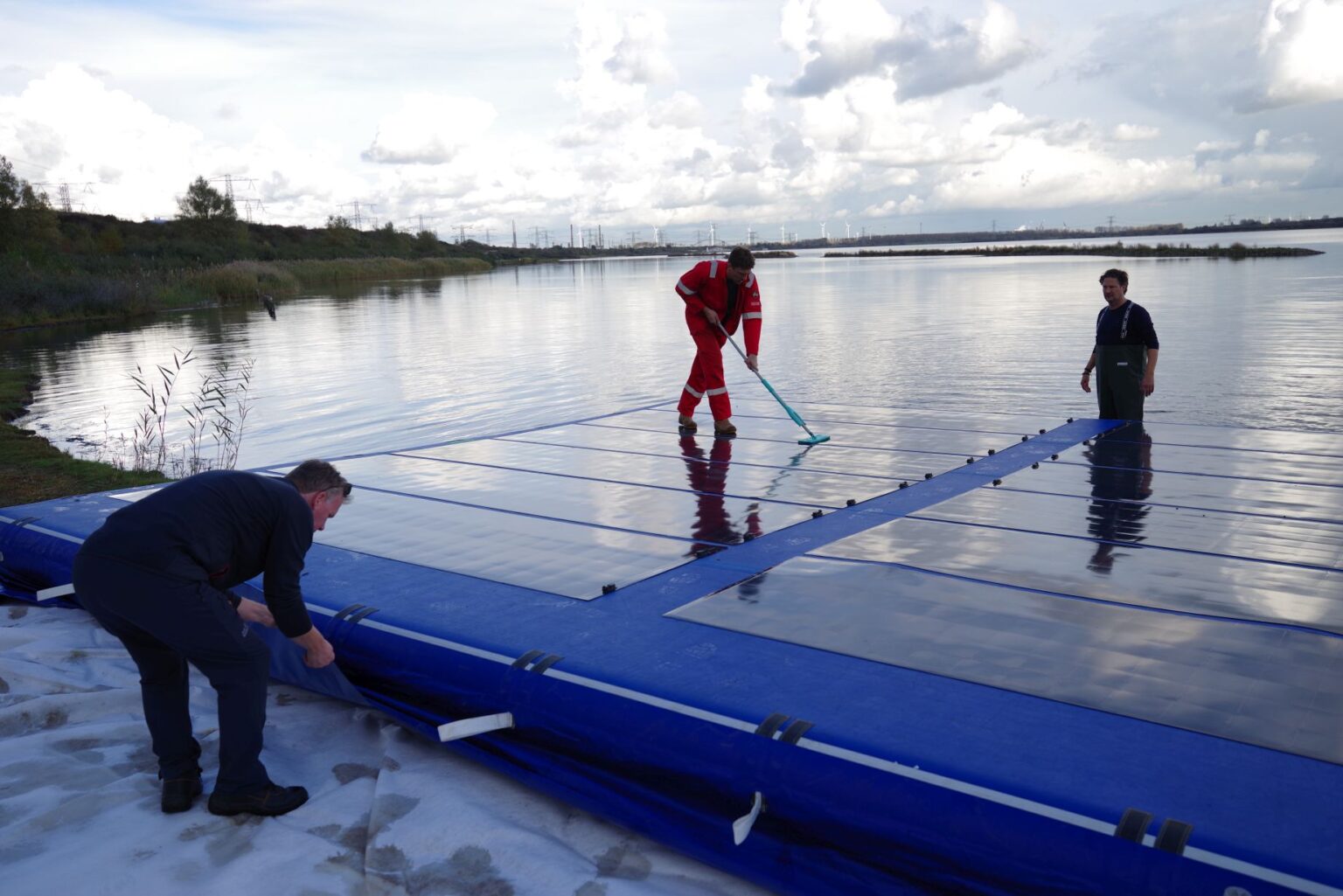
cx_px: 672
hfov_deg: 61.9
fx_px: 1119
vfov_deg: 43.6
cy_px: 448
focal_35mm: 30
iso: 100
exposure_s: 1/320
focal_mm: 30
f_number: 4
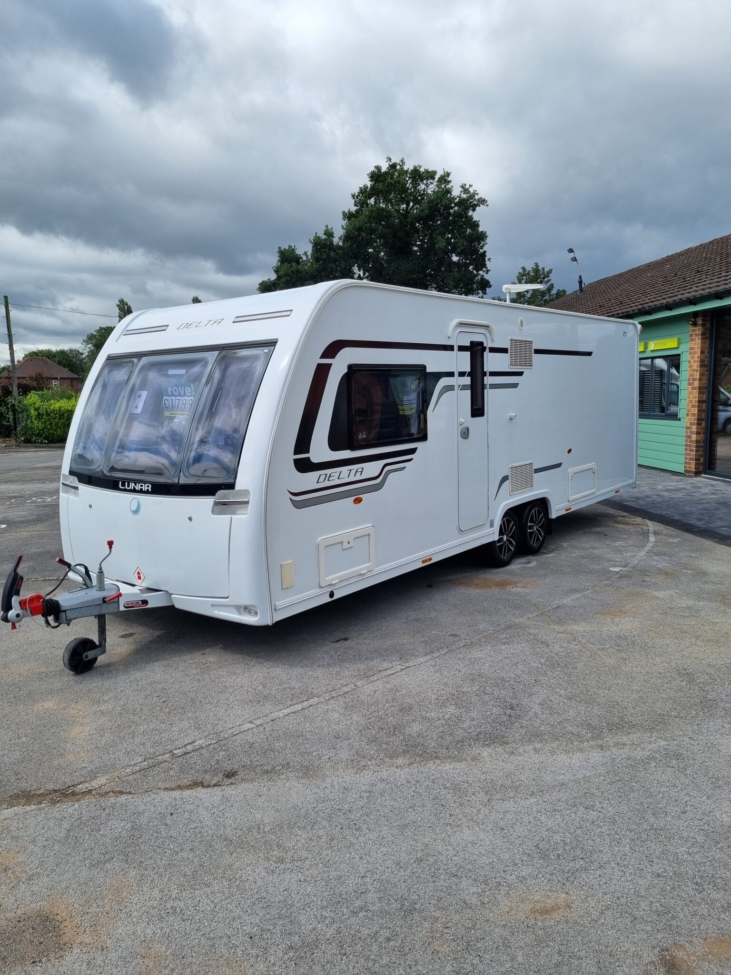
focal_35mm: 26
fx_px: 732
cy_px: 488
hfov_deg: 53.1
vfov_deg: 67.3
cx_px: 366
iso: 50
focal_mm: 5.4
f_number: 1.8
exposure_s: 1/3216
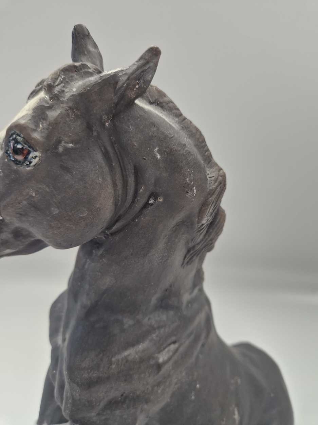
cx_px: 159
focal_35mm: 23
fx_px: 282
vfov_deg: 73.9
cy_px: 212
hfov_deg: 58.9
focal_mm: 5.4
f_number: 1.8
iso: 250
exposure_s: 1/100
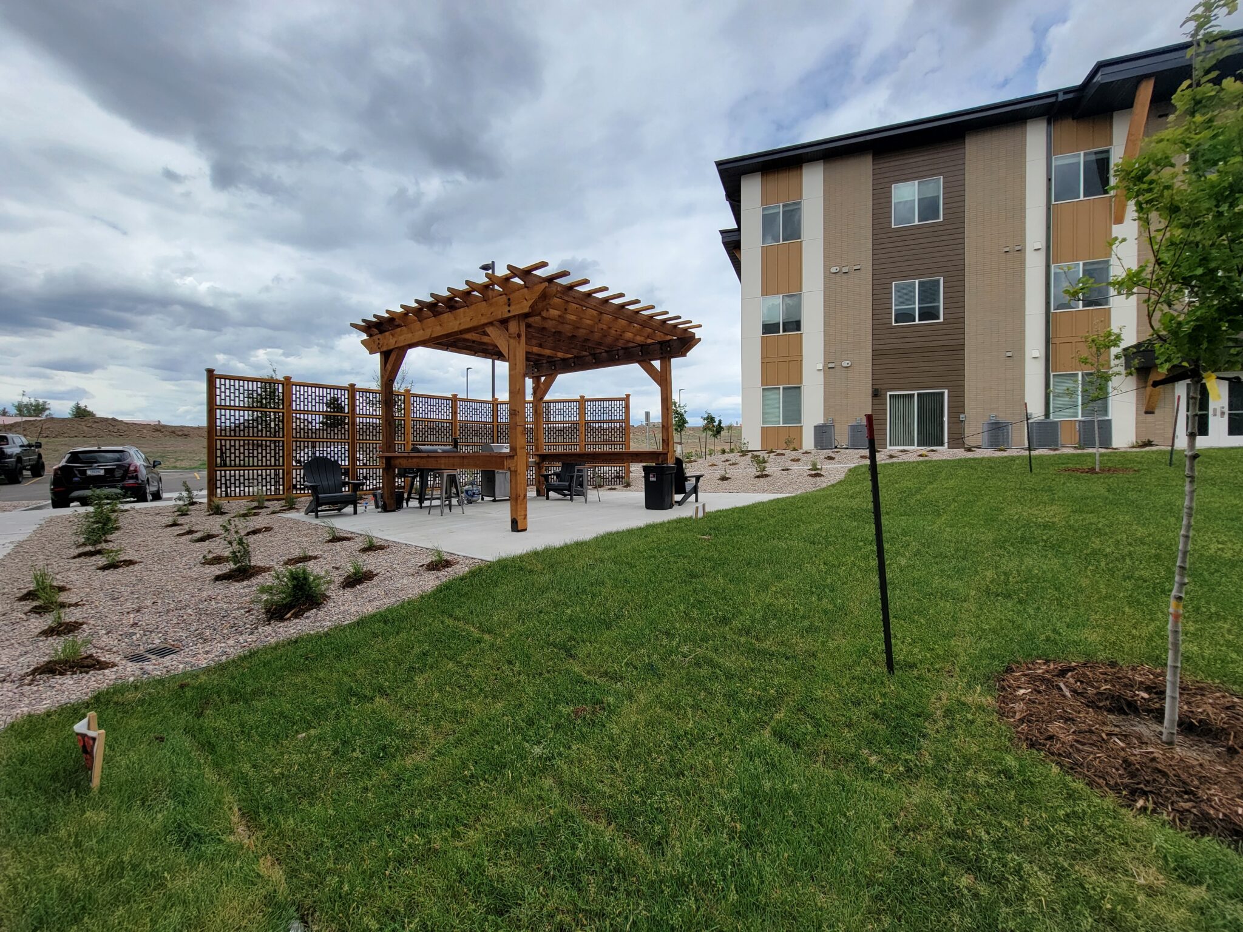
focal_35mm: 13
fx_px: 467
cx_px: 622
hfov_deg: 106.2
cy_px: 466
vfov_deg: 89.9
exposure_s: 1/1173
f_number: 2.2
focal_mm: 2.2
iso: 50
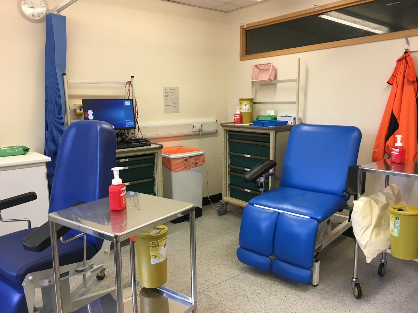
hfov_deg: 61.7
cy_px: 156
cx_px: 209
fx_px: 350
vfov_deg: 48.2
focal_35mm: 29
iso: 50
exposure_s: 1/33
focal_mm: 4.15
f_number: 2.2
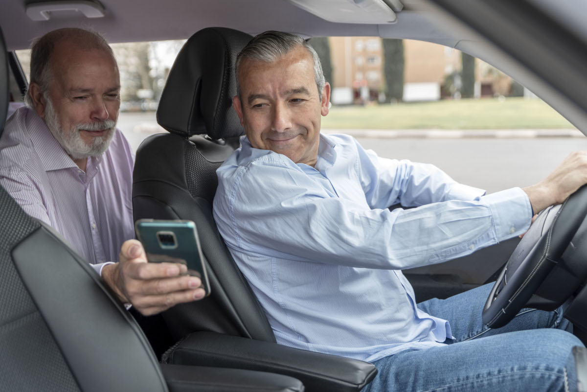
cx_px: 294
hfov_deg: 46.4
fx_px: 685
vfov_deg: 31.9
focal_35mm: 42
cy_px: 196
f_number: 2.8
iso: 200
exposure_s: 1/160
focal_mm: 42
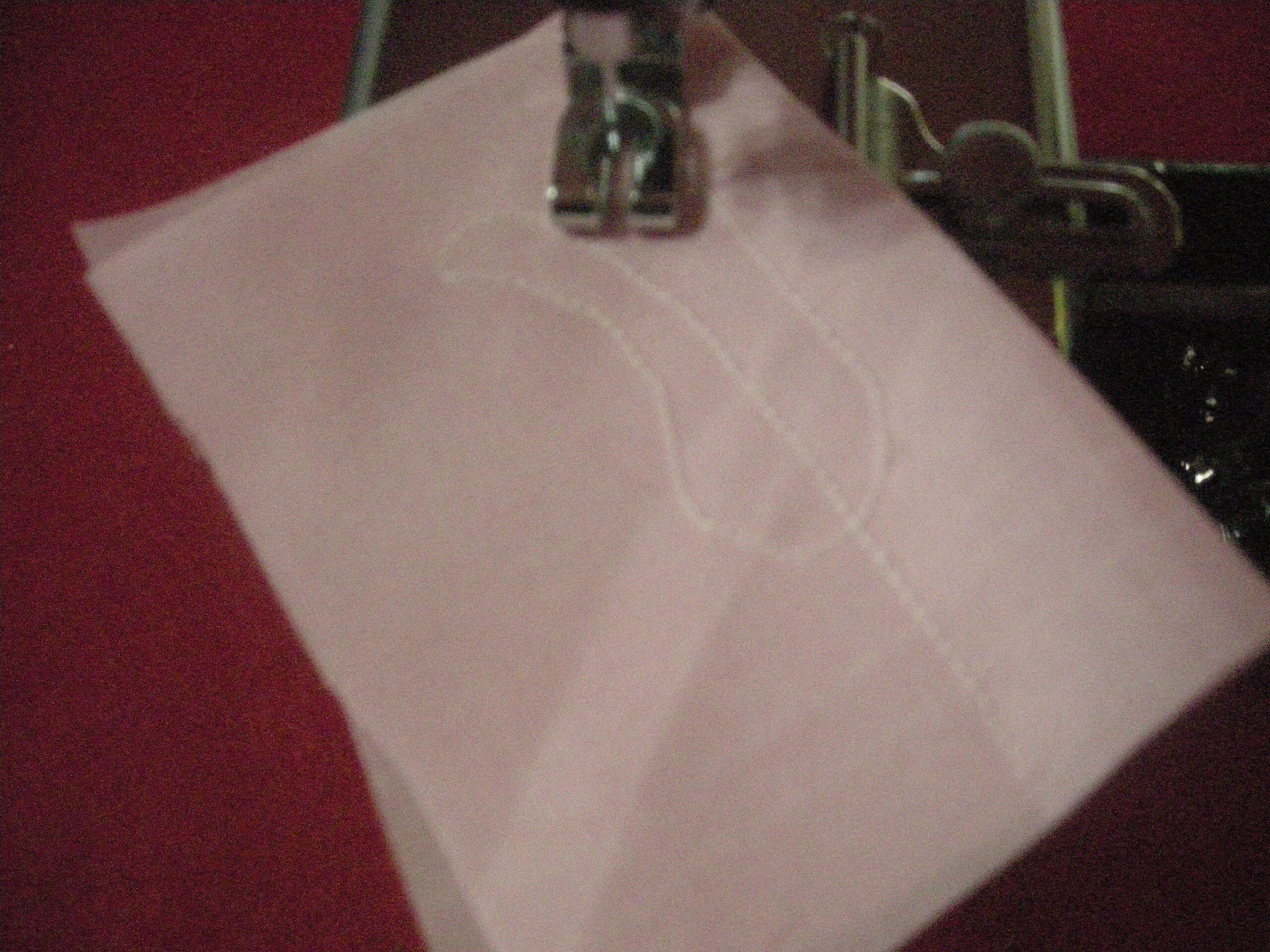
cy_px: 476
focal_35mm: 35
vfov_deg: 40.7
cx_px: 635
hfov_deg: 52.6
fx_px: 1284
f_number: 2.8
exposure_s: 1/198
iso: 1227
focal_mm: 5.7
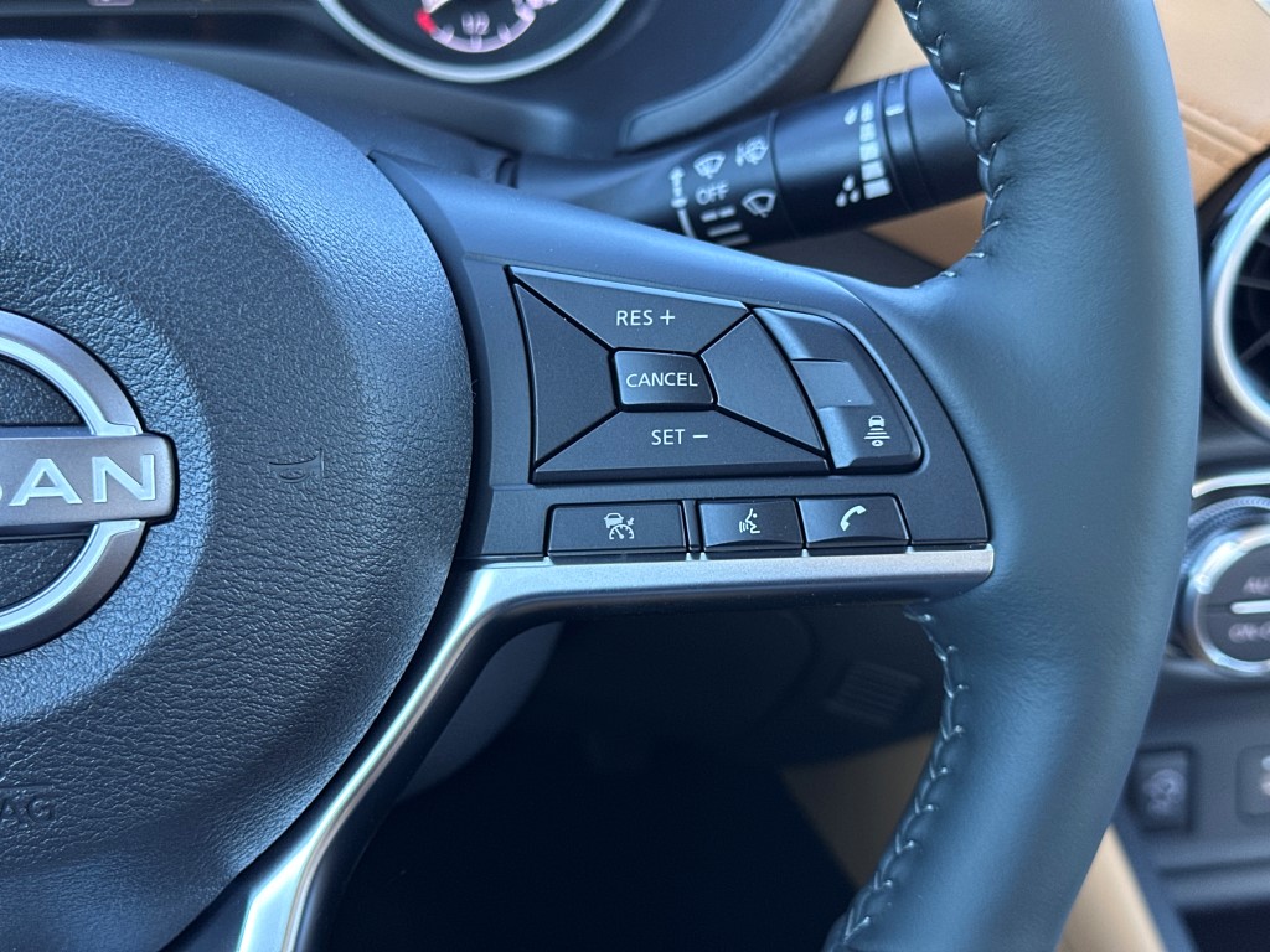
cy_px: 476
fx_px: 1761
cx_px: 635
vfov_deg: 30.3
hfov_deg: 39.7
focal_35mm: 48
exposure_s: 1/61
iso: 80
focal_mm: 6.86
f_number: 1.78
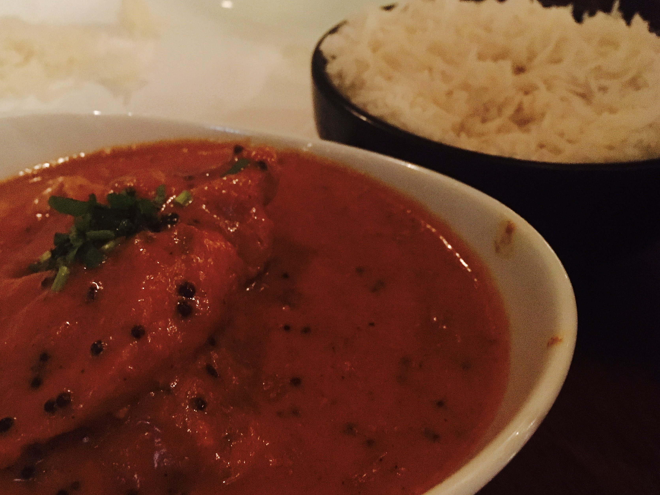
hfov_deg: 52.4
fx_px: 667
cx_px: 281
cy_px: 255
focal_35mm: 35
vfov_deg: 40.7
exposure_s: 1/17
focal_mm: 4.15
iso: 640
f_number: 2.2
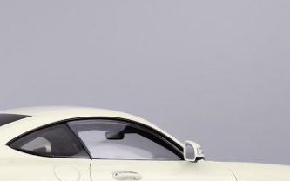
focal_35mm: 120
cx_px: 91
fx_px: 948
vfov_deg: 10.7
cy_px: 212
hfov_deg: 17.3
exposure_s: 1/15
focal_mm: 34
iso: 100
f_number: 16
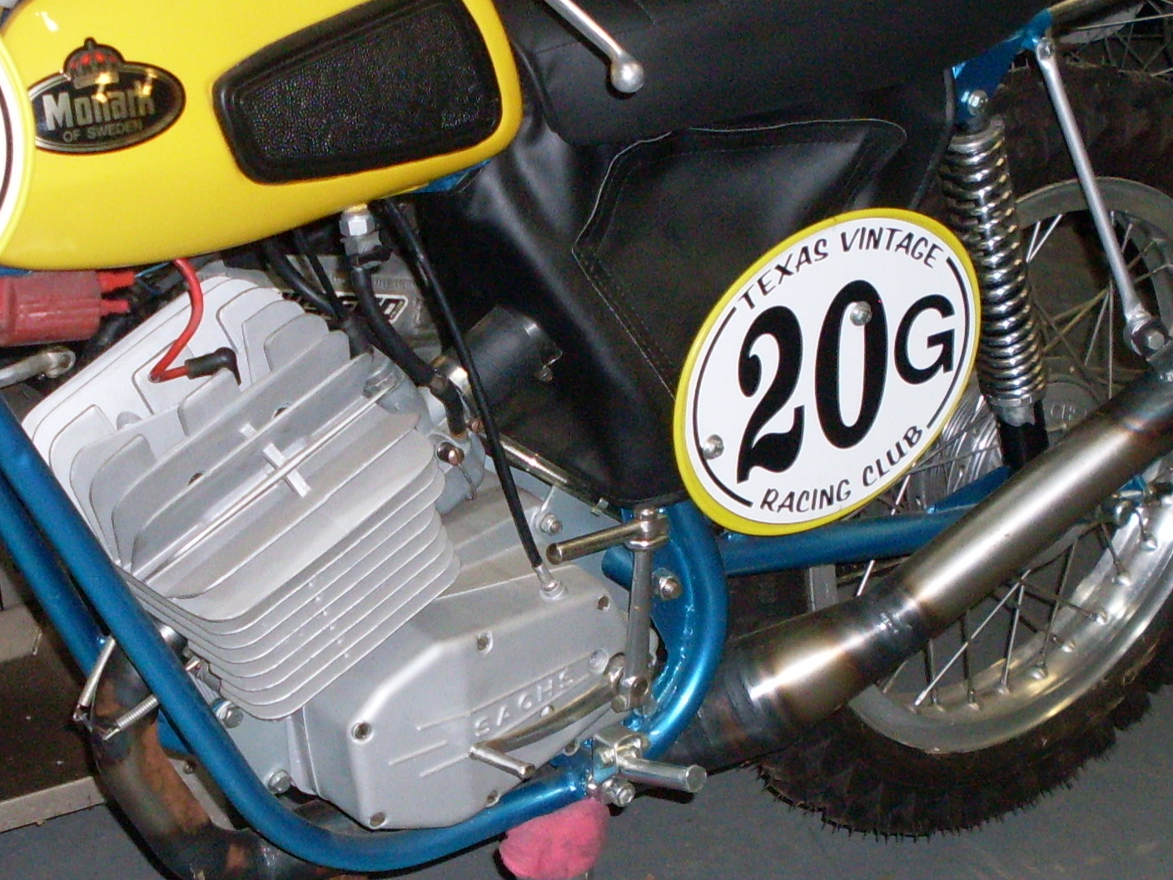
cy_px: 599
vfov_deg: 16.7
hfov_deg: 22.2
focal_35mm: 88
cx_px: 456
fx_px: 2982
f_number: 2.8
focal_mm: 6.3
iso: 120
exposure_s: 1/45
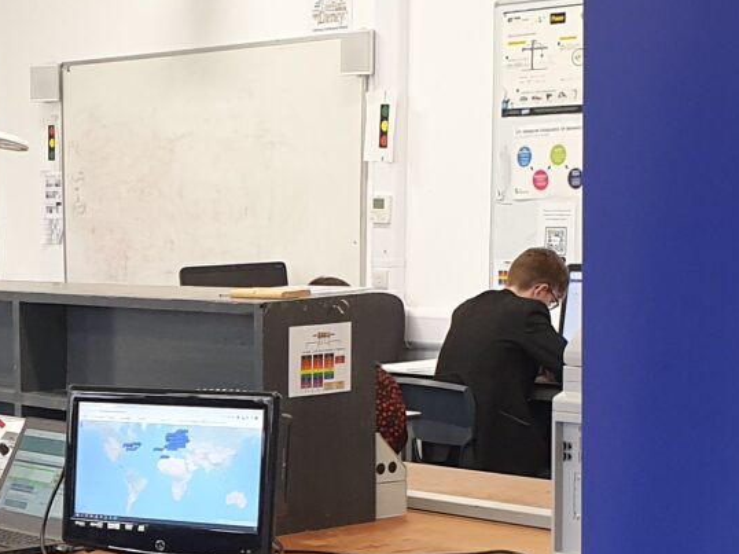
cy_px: 580
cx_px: 29
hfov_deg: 19.4
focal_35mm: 99
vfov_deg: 14.6
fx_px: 2113
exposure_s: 1/50
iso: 200
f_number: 2.4
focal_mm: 4.3
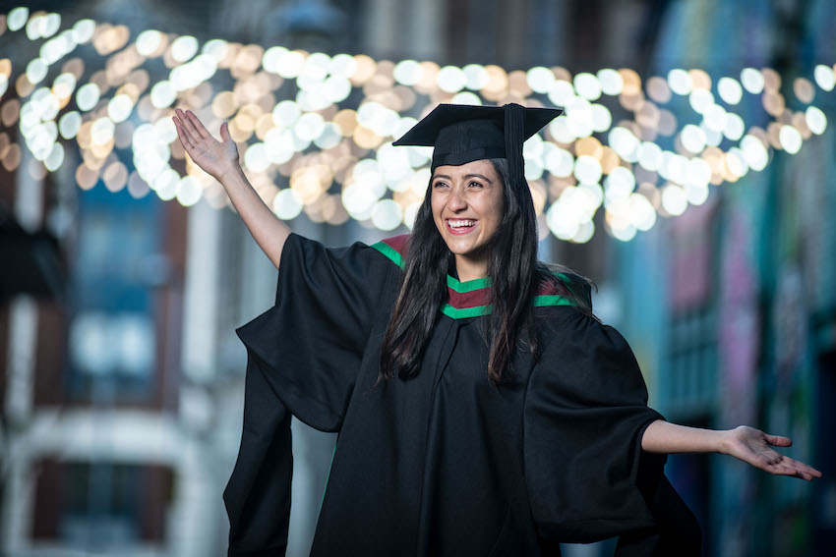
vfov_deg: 6.9
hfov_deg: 10.3
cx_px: 418
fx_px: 4645
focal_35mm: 200
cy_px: 278
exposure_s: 1/400
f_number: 3.5
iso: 320
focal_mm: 200
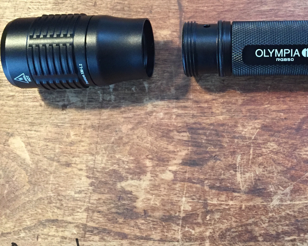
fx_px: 465
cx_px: 247
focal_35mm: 51
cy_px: 64
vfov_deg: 29.3
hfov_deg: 35.5
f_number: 2.2
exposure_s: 1/24
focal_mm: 4.15
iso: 250
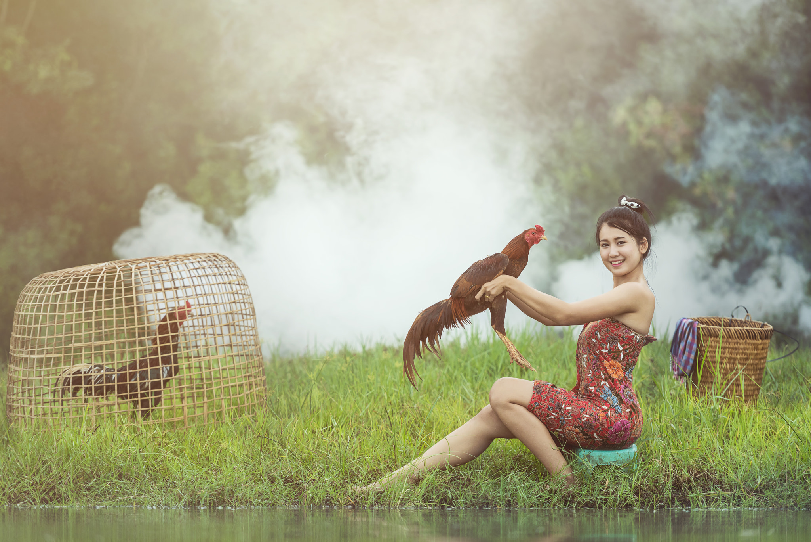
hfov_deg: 11.1
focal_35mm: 185
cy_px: 271
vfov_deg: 7.4
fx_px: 4169
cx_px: 406
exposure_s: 1/500
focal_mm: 185
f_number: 2.8
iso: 180
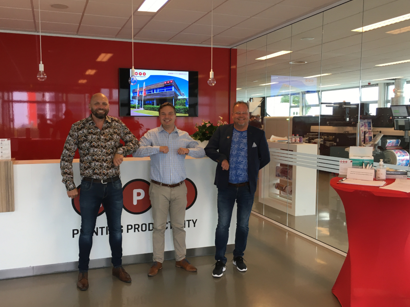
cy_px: 153
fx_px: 391
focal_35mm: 33
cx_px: 185
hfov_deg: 55.3
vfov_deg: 42.9
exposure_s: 1/33
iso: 32
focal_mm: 4.15
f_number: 2.2
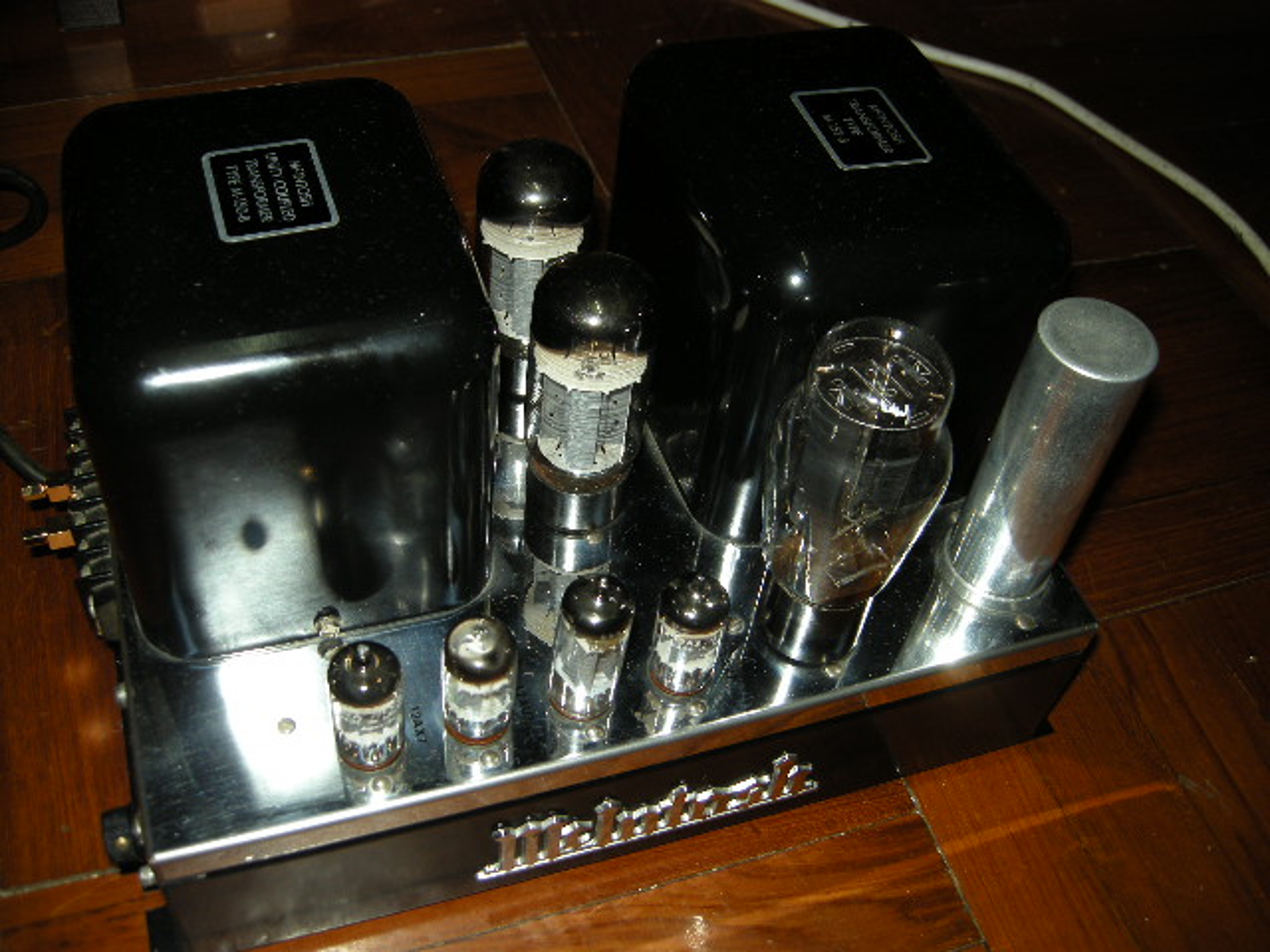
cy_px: 476
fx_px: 1284
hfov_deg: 52.6
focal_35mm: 35
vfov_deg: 40.7
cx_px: 635
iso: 64
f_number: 2.7
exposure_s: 1/60
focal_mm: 7.5
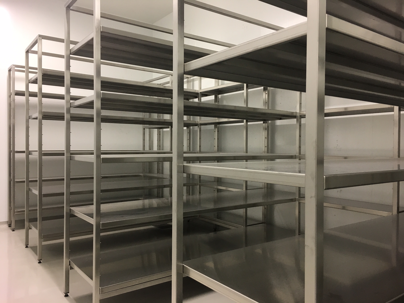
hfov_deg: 61.7
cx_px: 202
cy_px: 152
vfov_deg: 48.2
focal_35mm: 29
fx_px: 338
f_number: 2.2
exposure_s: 1/33
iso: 50
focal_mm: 4.15
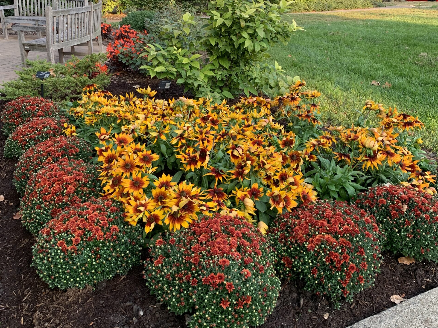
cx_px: 219
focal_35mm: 35
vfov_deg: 40.6
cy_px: 140
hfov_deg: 52.6
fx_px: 443
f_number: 1.8
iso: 50
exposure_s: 1/121
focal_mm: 4.25
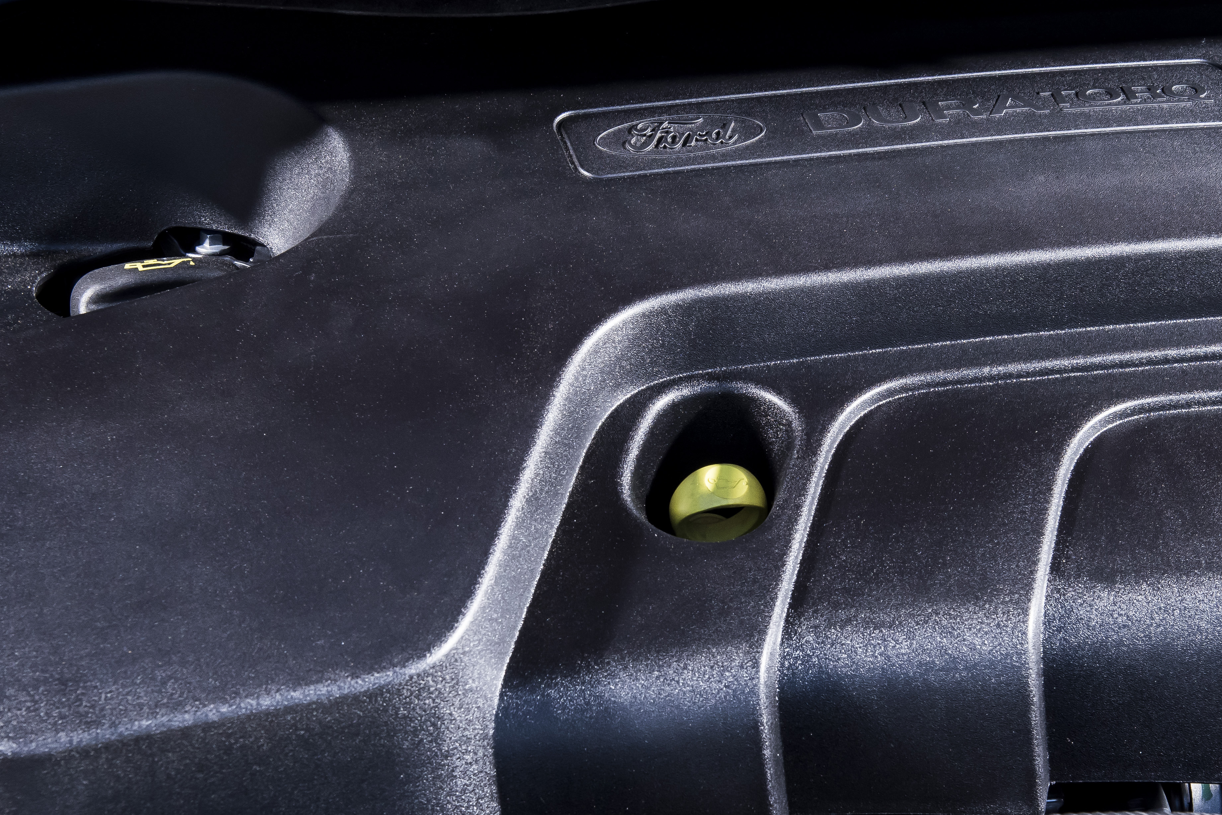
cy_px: 434
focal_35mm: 90
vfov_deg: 15.2
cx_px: 725
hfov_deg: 22.6
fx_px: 3056
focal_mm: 45
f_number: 9
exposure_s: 1/200
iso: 800
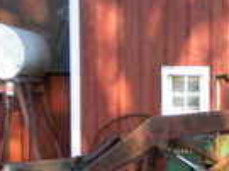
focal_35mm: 89
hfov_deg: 21.3
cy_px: 186
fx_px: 588
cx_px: 227
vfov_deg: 16.1
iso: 80
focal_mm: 6.3
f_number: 3.1
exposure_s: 1/158
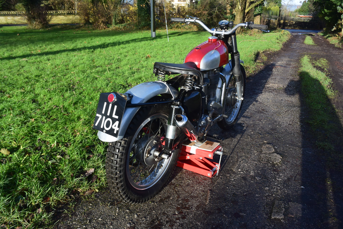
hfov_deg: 67.3
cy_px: 114
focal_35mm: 27
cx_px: 172
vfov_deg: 48.0
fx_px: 257
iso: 160
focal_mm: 10
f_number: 4.5
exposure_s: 1/400
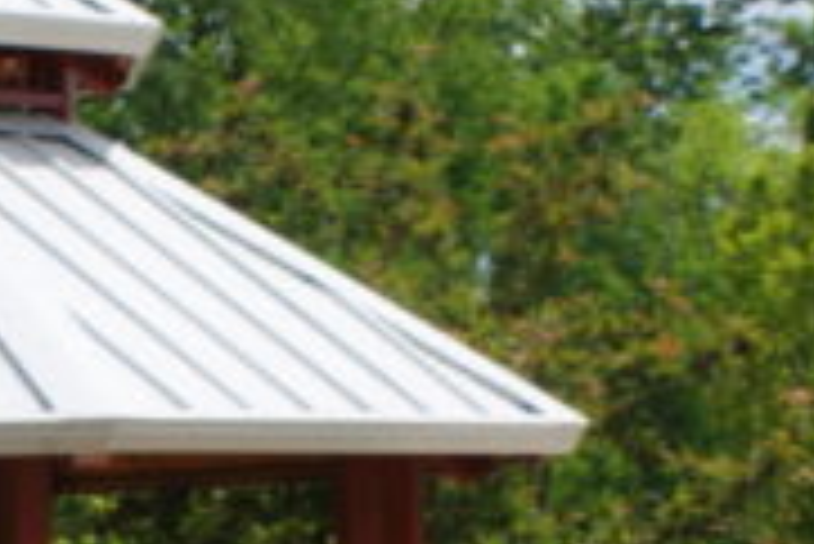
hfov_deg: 8.8
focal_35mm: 232
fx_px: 5250
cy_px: 463
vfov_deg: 5.9
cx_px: 4
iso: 100
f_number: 7.1
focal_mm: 28
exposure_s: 1/100
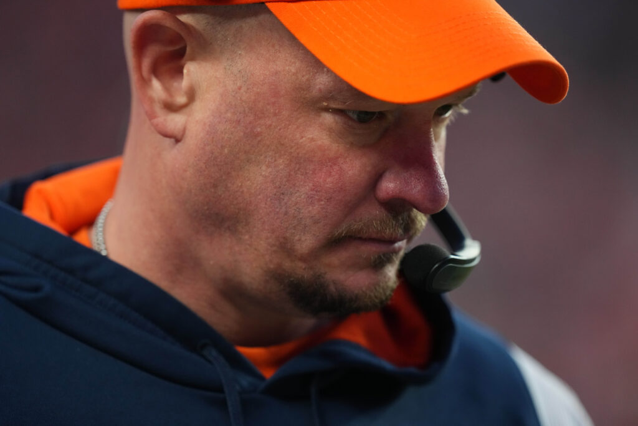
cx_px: 319
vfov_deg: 3.4
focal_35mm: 400
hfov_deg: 5.2
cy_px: 213
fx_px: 7089
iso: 3200
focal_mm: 400
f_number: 2.8
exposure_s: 1/2500
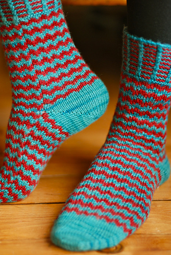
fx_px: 532
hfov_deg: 18.2
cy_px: 128
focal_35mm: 75
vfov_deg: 27.0
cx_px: 86
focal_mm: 50
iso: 160
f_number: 1.4
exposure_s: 1/50
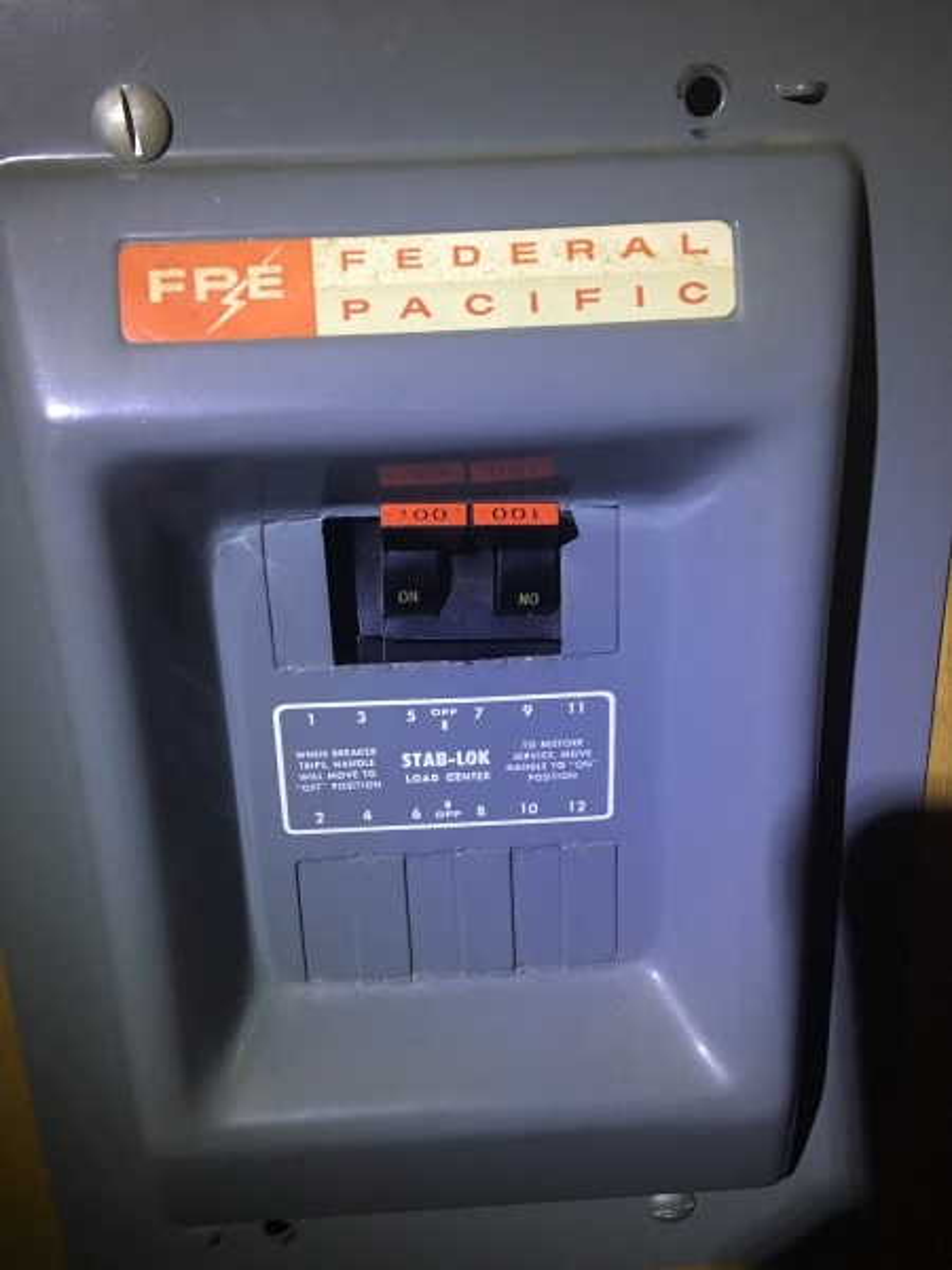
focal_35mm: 29
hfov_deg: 48.2
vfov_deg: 61.7
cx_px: 476
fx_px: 1063
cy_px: 635
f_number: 2.2
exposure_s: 1/15
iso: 80
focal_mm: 4.15
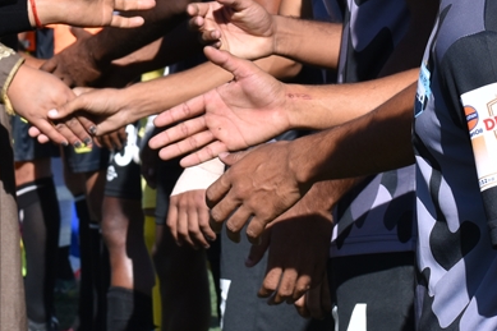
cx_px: 312
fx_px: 4471
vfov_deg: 4.2
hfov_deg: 6.4
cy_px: -95
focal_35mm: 324
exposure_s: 1/400
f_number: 10
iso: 200
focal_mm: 70
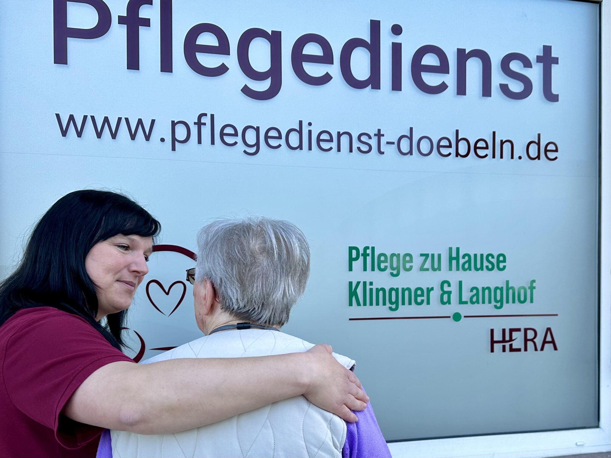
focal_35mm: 24
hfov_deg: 71.6
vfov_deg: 56.8
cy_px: 229
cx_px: 306
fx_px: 424
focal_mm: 6.86
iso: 80
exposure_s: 1/773
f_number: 1.78
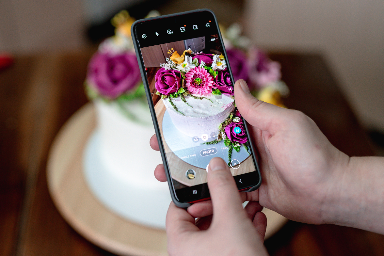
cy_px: 129
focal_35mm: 51
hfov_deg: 38.9
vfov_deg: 26.5
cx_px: 191
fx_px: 544
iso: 800
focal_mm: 50
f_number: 2.2
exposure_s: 1/200
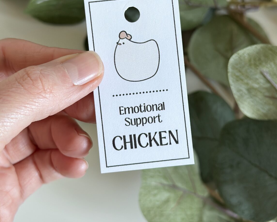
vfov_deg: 24.2
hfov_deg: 30.0
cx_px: 139
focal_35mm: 63
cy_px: 85
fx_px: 517
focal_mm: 6.86
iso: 200
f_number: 1.78
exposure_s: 1/60
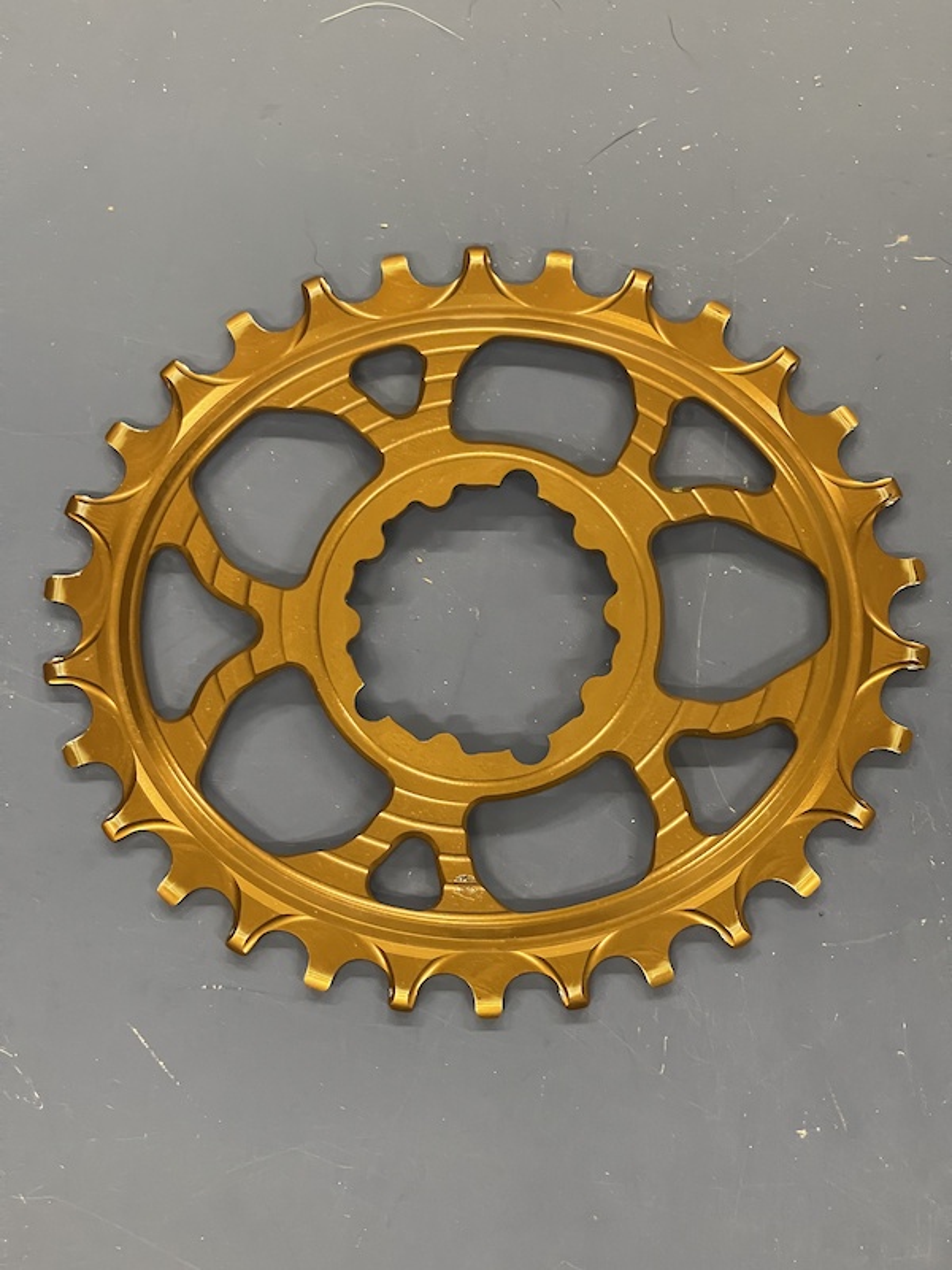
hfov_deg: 22.9
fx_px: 2347
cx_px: 476
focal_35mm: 64
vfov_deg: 30.3
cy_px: 635
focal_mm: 7.5
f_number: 2.2
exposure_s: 1/60
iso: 500
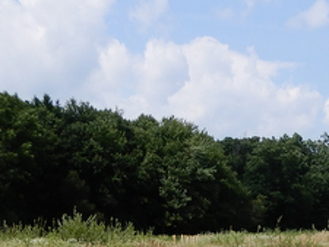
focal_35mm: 82
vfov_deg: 16.3
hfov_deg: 22.3
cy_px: 381
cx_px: 379
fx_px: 780
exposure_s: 1/1000
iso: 80
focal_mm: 4.3
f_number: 3.4
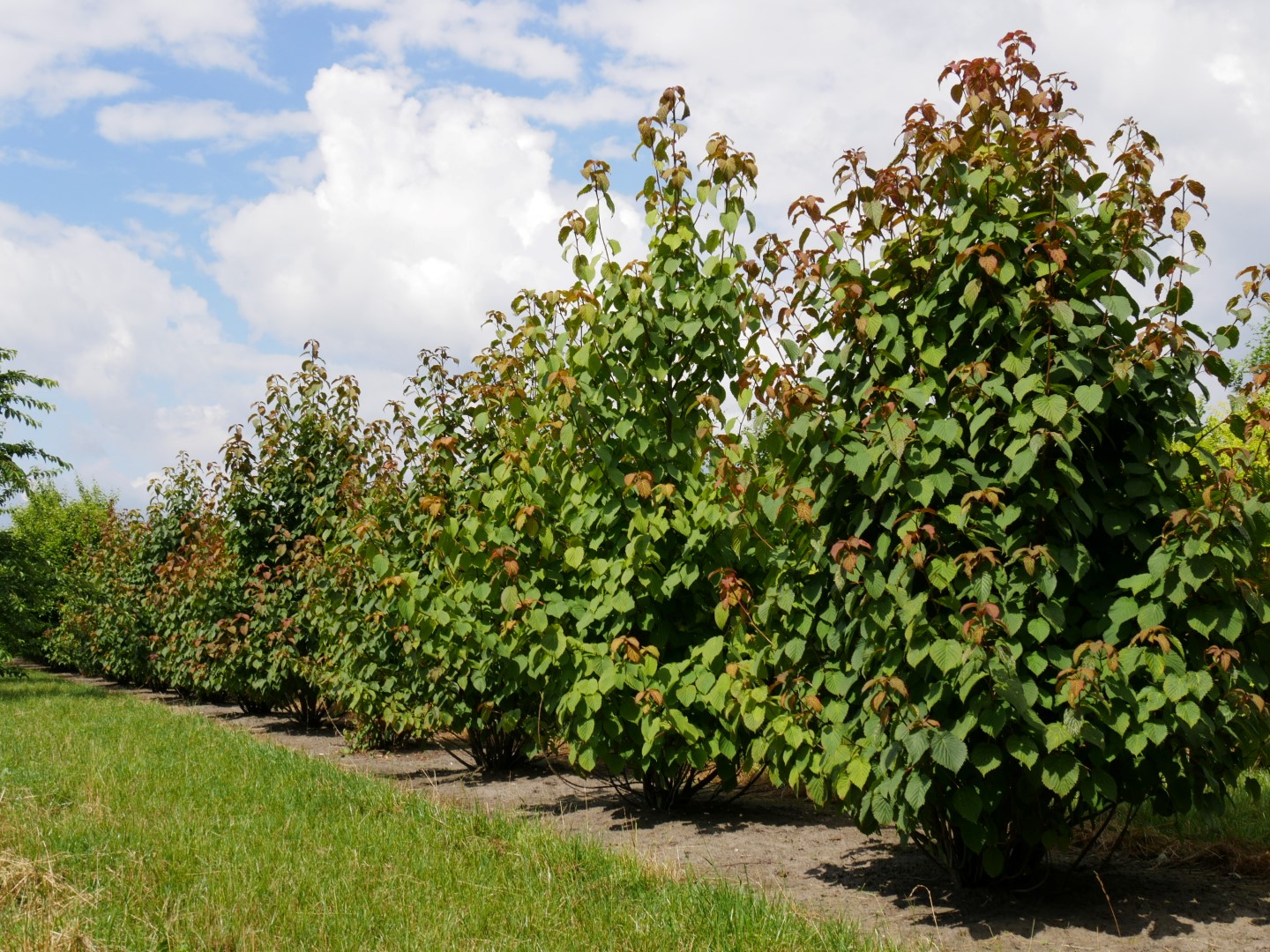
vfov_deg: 34.3
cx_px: 635
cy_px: 476
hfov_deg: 44.8
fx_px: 1541
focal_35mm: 42
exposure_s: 1/400
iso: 200
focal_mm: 21
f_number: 8
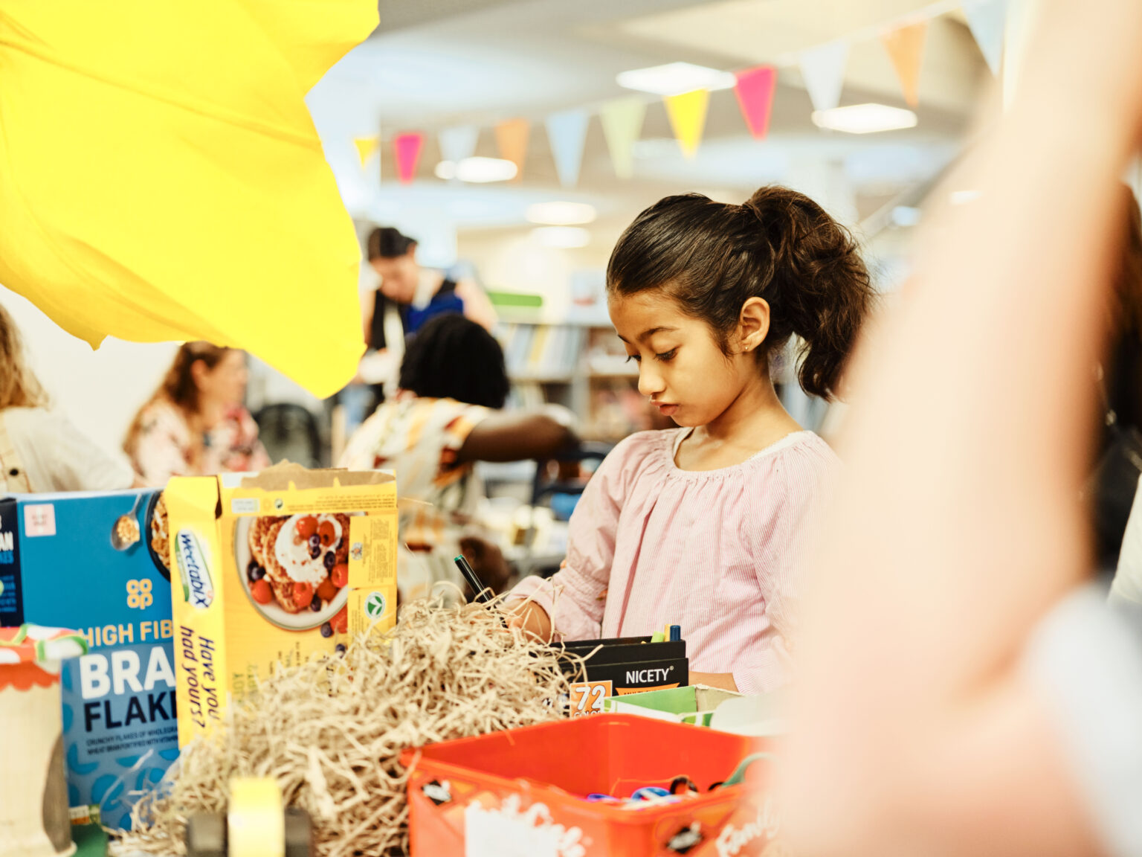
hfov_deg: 38.2
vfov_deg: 29.1
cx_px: 571
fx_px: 1650
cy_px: 428
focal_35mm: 50
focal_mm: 63
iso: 2000
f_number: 2.8
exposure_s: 1/200
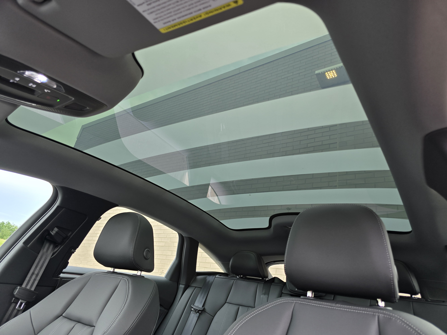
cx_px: 224
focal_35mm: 23
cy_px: 168
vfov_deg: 58.9
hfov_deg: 73.9
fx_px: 297
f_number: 1.7
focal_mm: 6.3
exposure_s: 1/180
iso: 64
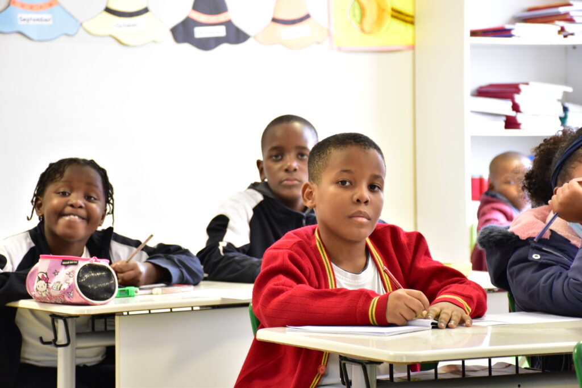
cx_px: 291
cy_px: 194
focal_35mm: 112
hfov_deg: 18.2
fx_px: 1819
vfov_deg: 12.2
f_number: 5
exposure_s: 1/15
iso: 1600
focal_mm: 75
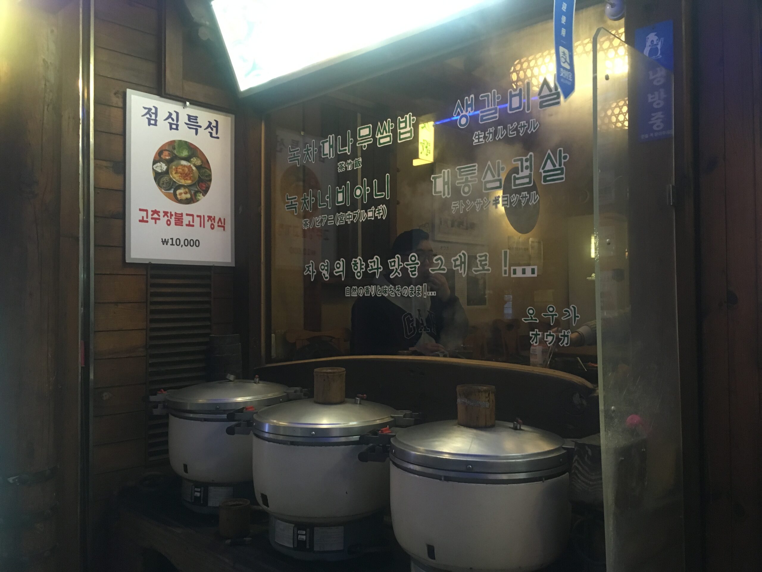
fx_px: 638
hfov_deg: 61.7
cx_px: 381
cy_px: 286
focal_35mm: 29
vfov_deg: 48.2
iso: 200
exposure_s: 1/24
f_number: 2.2
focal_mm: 4.15
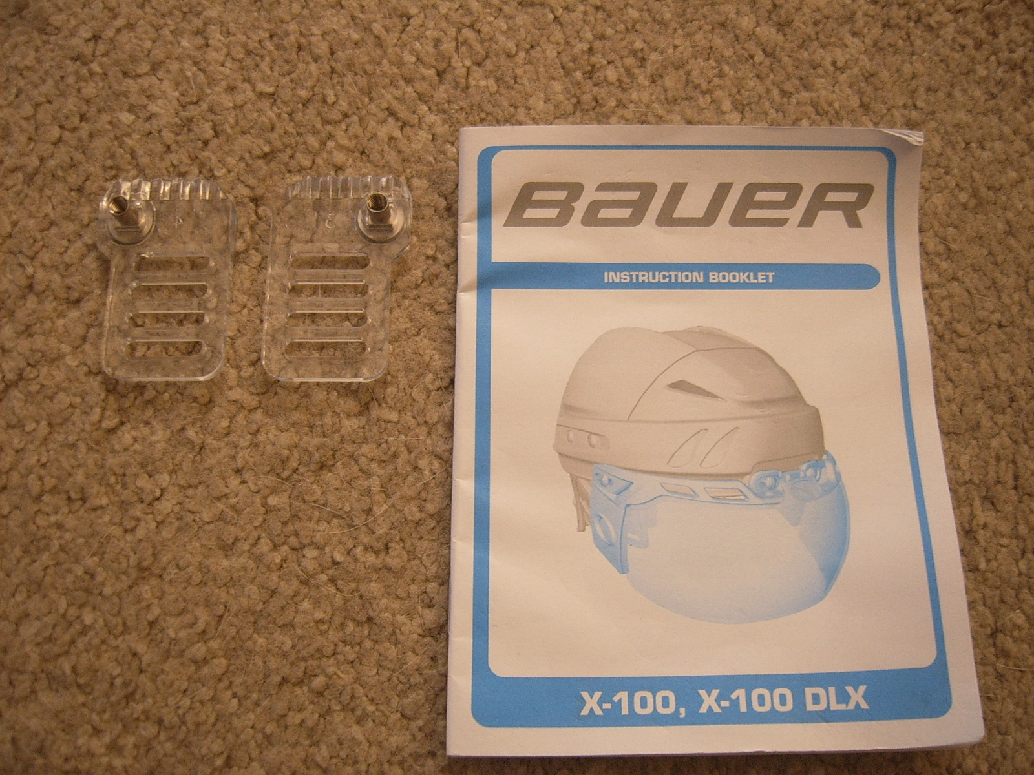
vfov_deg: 40.7
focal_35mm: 35
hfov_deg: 52.6
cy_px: 388
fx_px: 1045
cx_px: 517
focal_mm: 5.8
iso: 100
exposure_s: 1/15
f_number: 2.8
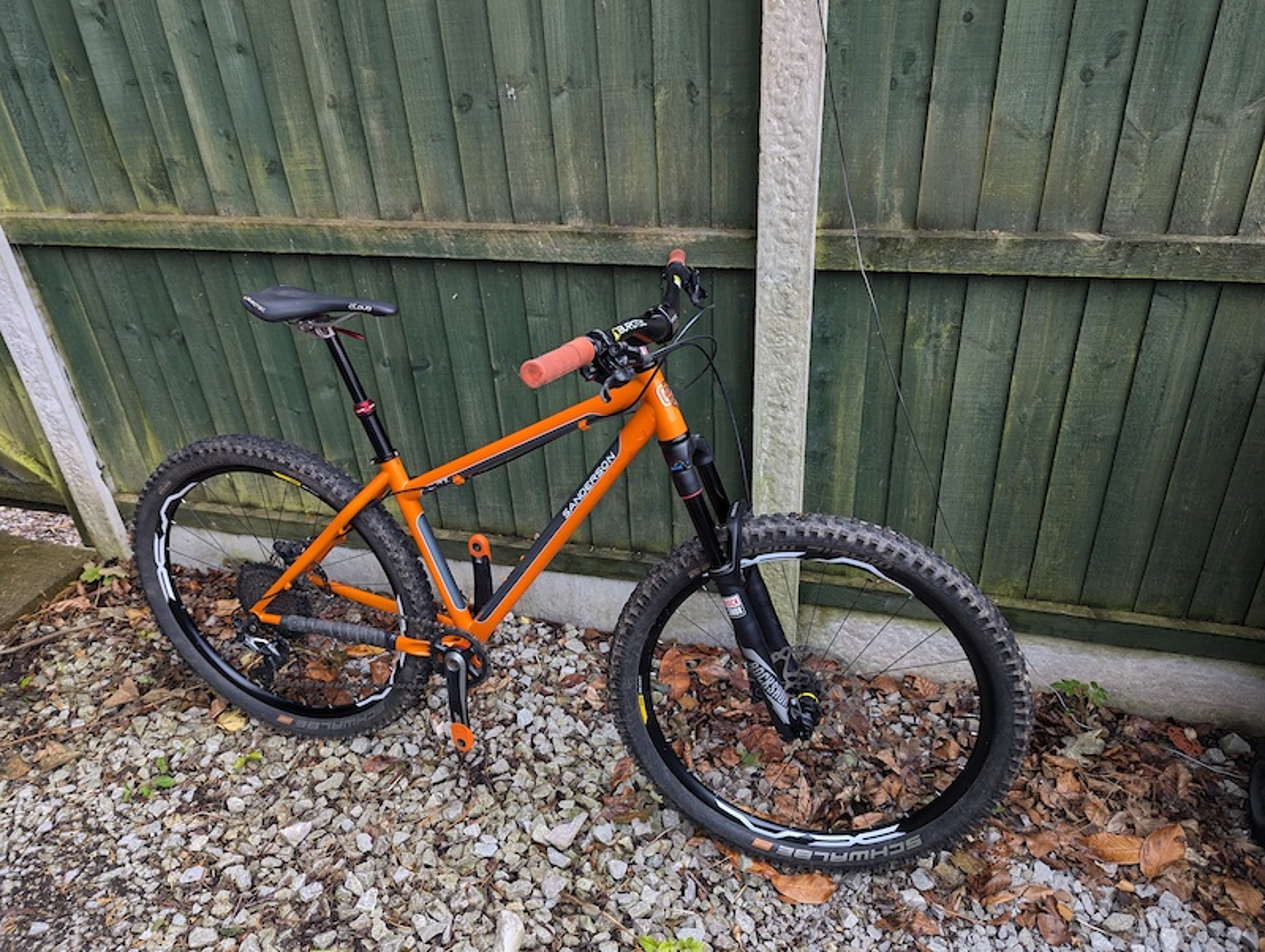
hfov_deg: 71.5
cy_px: 476
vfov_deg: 56.9
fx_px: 878
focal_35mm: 24
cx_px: 632
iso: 45
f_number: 1.85
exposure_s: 1/268
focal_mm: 6.81
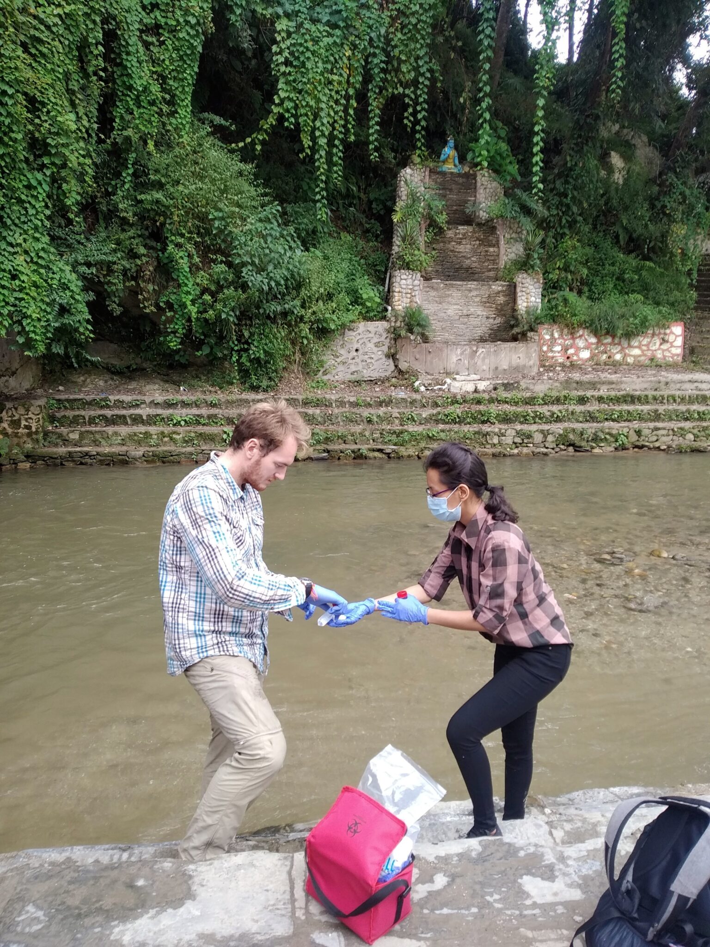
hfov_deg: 53.1
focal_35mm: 26
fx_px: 711
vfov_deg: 67.3
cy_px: 474
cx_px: 355
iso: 100
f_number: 2.2
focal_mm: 3.82
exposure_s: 1/140
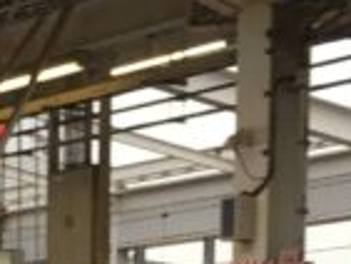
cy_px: 732
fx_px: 2131
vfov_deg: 6.6
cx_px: -294
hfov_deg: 9.0
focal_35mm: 210
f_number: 2.2
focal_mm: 4.15
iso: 32
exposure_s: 1/120
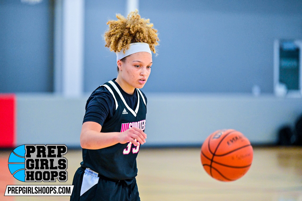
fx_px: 1677
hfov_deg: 10.3
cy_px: 100
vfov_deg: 6.9
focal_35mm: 200
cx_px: 151
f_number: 2.8
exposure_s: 1/1000
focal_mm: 200
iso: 4000
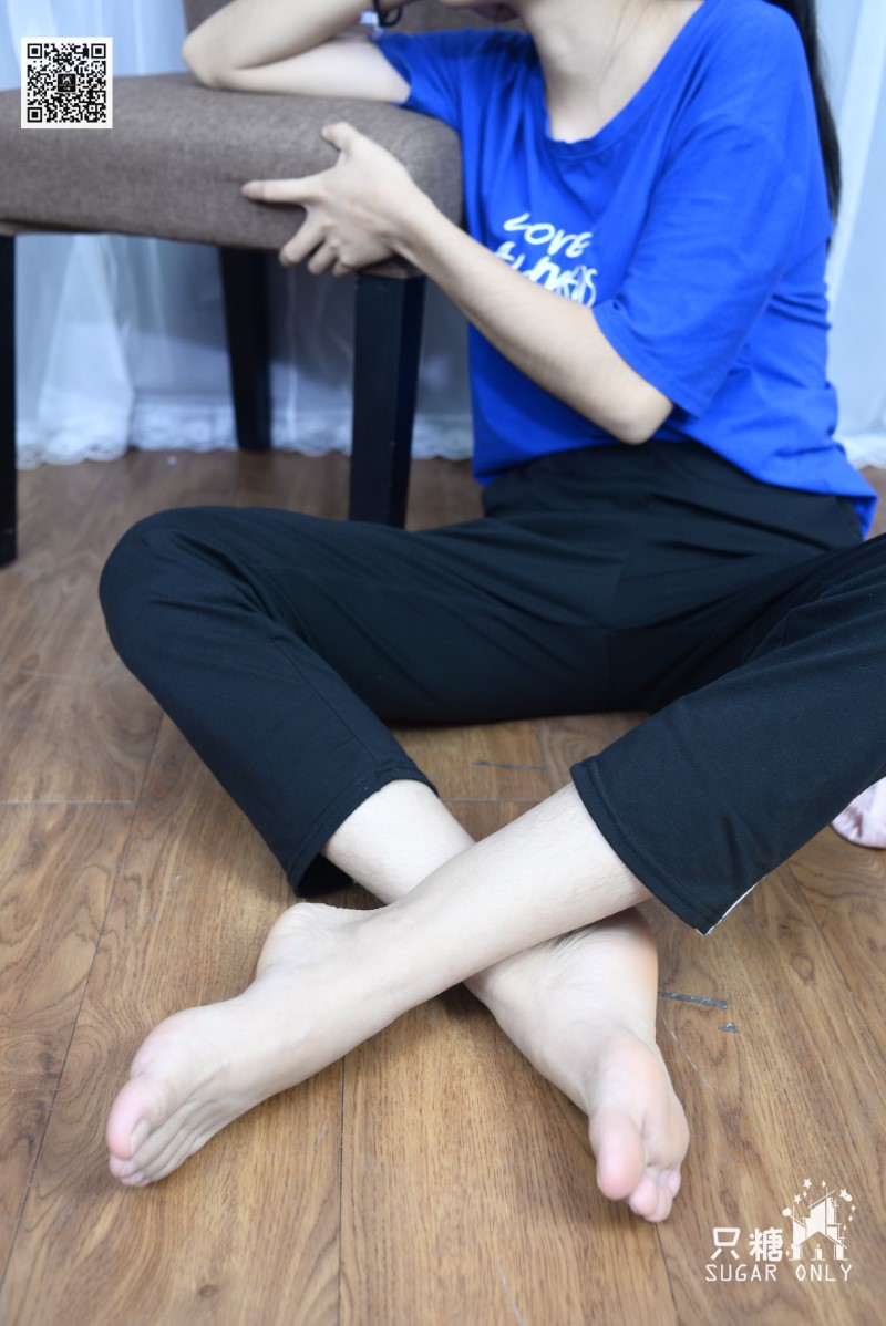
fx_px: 1290
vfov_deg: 54.4
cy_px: 663
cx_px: 443
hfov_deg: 37.9
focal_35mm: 35
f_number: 5.6
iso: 640
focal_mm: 35
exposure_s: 1/25
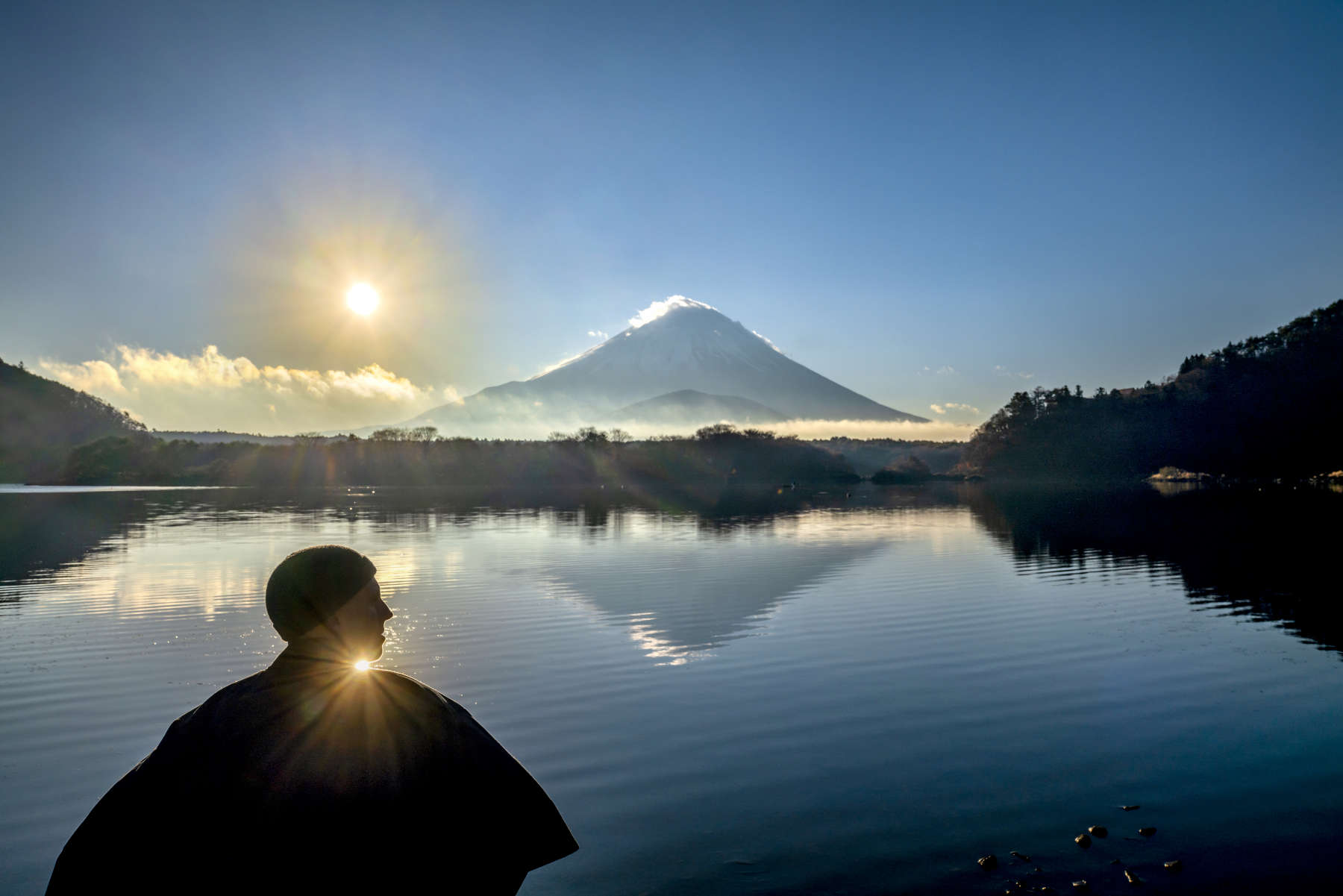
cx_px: 672
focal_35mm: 29
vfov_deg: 45.0
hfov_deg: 63.6
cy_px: 448
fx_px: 1082
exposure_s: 1/1600
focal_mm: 29
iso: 50
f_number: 22
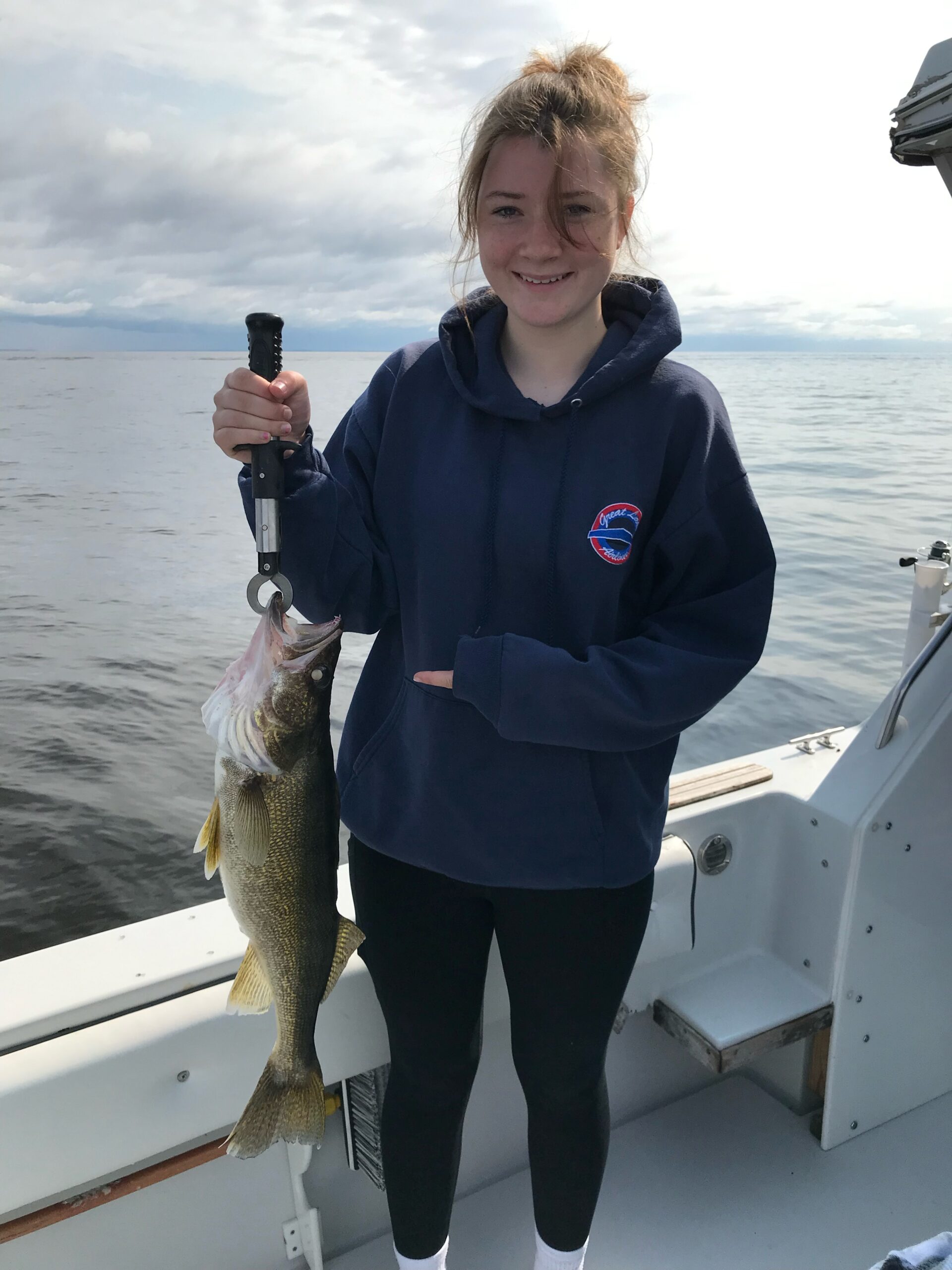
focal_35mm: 28
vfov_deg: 63.4
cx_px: 476
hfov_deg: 49.7
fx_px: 1027
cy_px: 635
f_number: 1.8
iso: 20
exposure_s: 1/2817
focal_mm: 3.99
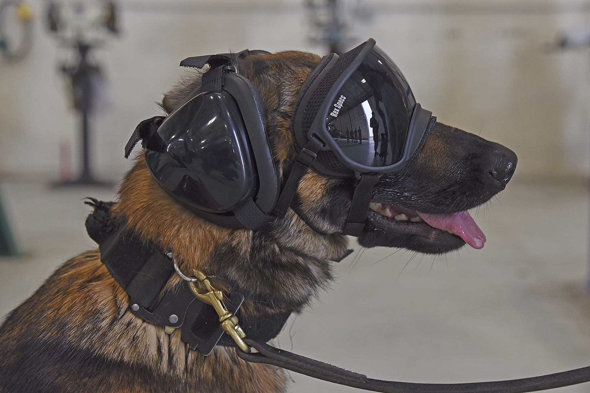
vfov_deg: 20.9
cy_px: 196
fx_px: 1065
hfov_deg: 31.0
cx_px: 295
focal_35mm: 65
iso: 1600
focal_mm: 65
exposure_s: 1/320
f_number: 5
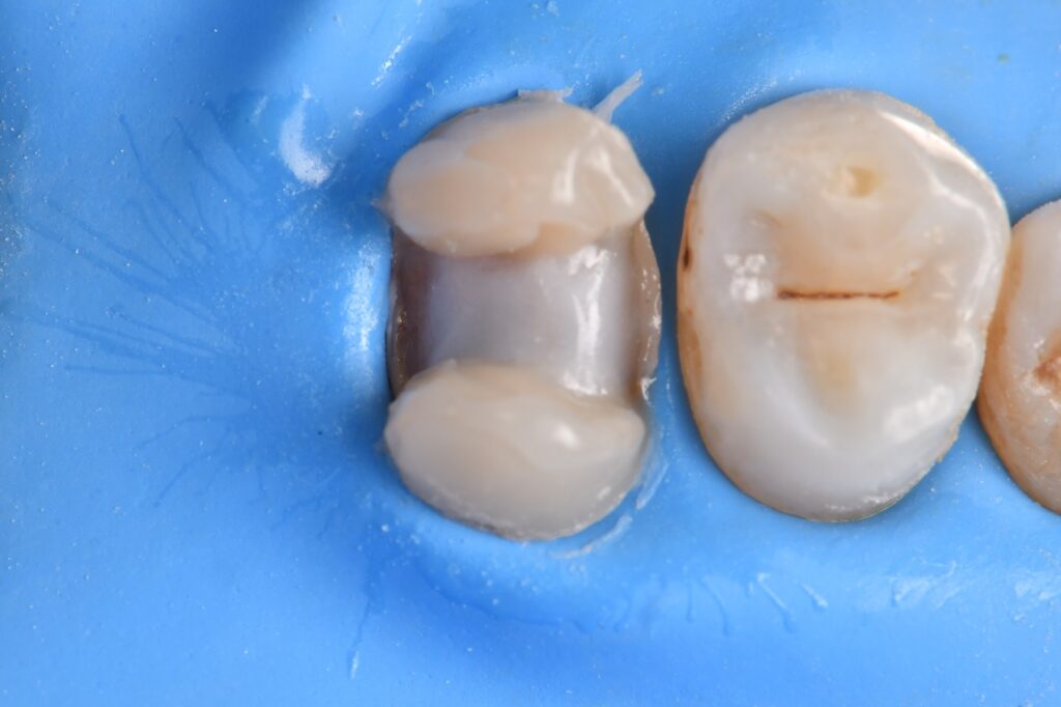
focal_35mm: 157
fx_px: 4625
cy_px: 354
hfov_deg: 13.1
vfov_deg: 8.7
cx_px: 530
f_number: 32
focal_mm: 105
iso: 200
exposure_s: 1/160
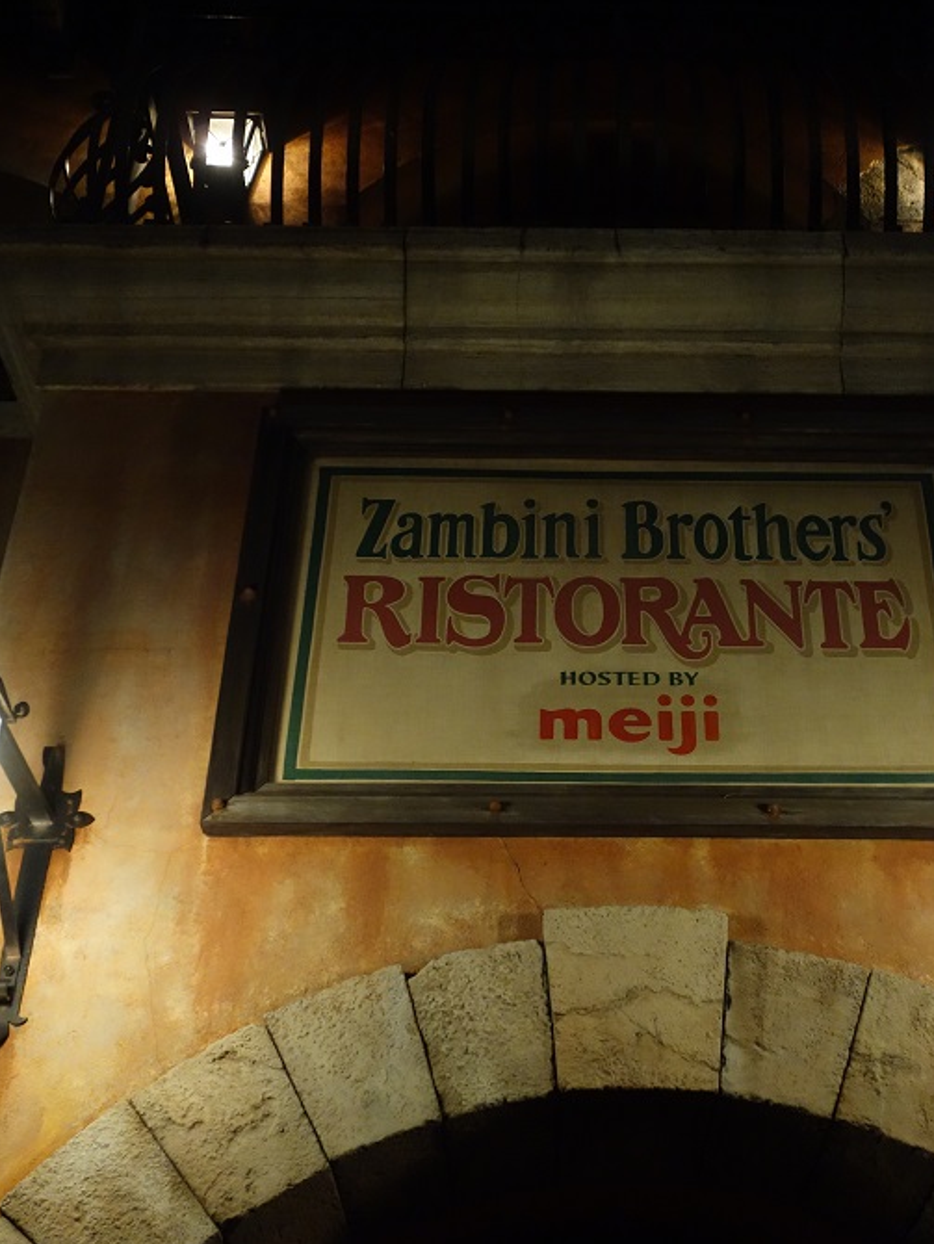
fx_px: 1690
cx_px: 594
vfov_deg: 40.4
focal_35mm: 47
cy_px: 622
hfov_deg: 30.7
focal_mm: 12.03
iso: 800
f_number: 2.5
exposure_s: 1/40
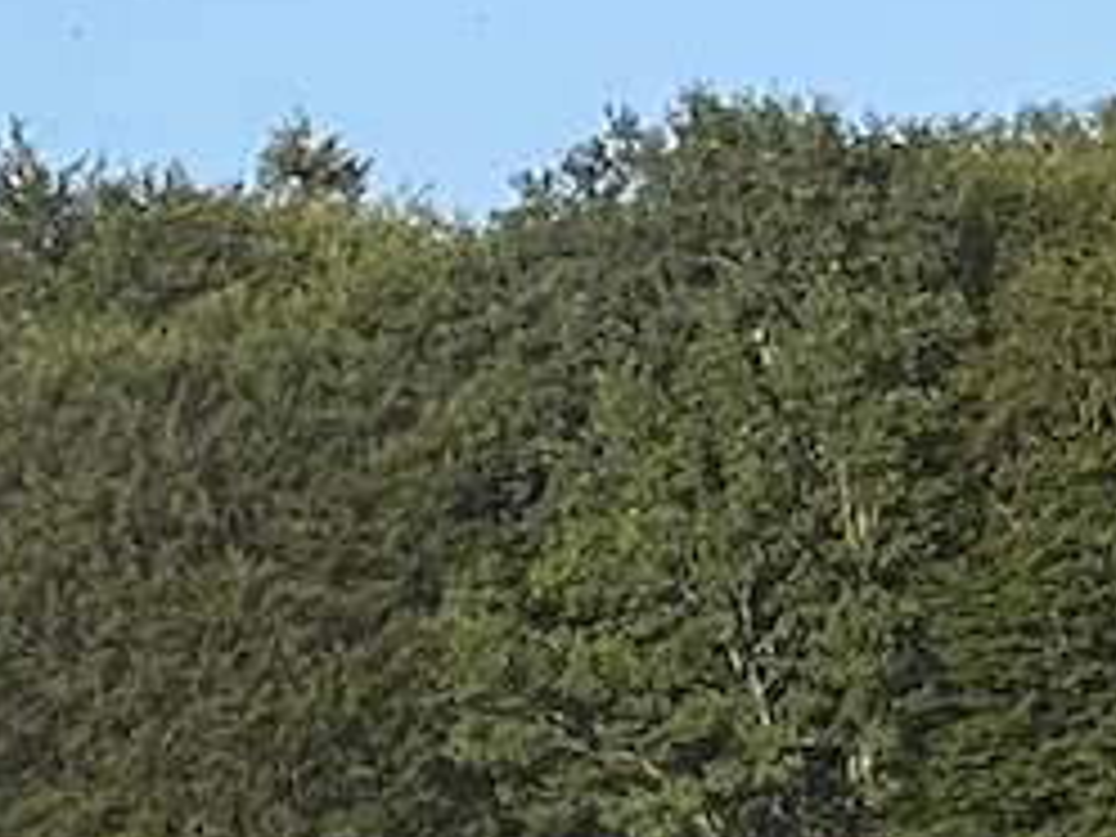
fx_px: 12864
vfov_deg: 3.6
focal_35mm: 399
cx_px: -886
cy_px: 2455
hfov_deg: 4.9
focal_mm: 6
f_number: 2
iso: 20
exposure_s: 1/749
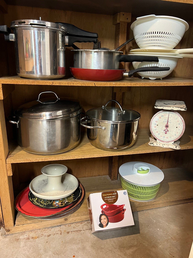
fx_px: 193
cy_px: 129
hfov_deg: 53.1
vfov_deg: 67.3
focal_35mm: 26
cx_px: 96
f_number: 1.5
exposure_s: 1/40
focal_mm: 5.7
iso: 400
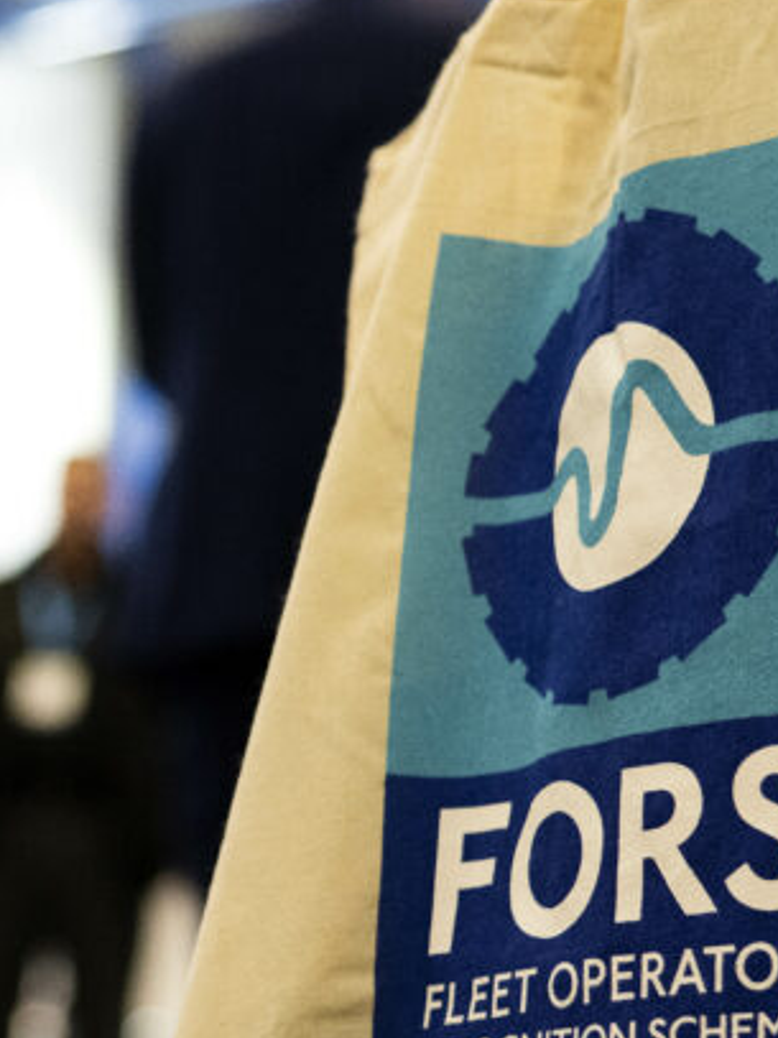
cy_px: 588
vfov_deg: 16.3
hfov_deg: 12.1
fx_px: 3628
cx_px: -66
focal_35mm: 121
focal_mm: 50
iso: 2000
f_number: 3.2
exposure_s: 1/125
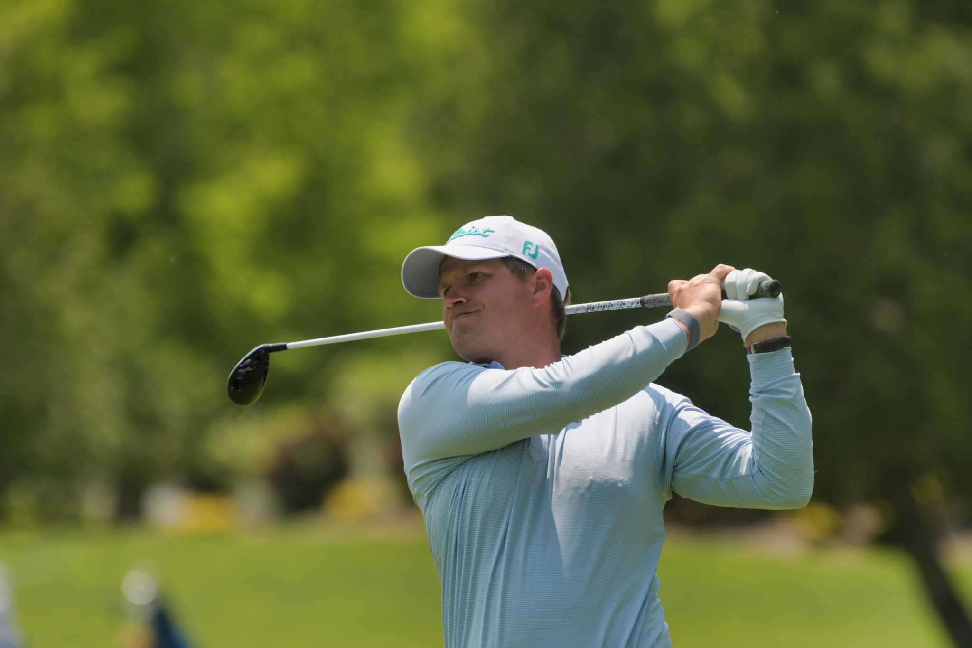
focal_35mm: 420
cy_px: 324
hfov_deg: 4.9
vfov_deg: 3.3
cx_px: 486
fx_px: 11338
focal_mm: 280
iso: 400
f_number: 4
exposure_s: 1/3200
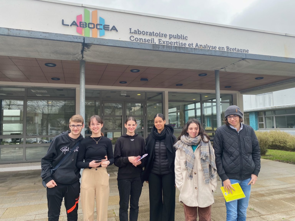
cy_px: 110
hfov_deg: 67.3
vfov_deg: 53.1
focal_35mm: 26
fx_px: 222
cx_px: 148
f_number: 1.8
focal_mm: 4.25
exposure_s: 1/266
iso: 32
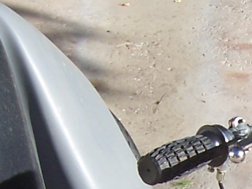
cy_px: 355
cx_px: 362
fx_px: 1850
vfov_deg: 5.7
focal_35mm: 254
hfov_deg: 7.7
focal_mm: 8.6
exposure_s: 1/250
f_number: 6.7
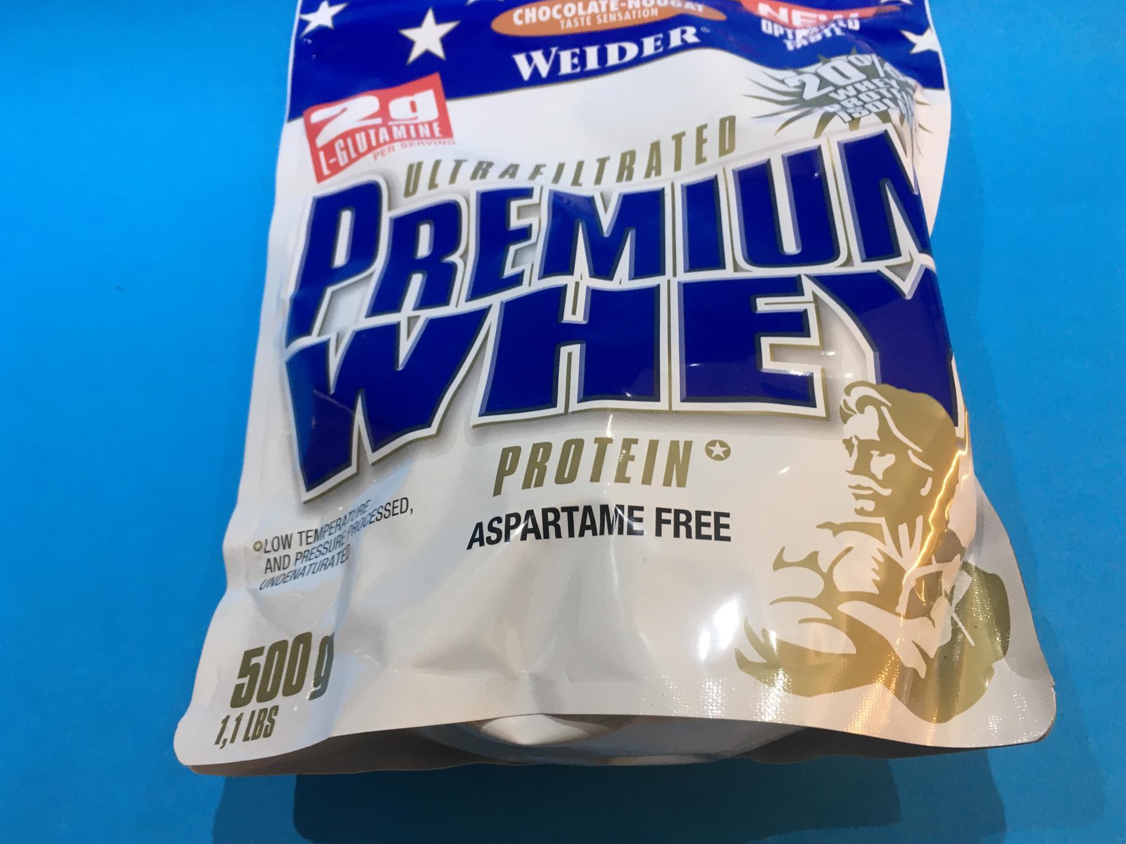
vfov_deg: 45.4
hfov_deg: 58.4
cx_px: 567
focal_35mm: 31
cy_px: 435
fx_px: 1008
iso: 32
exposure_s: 1/33
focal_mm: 4.15
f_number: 2.2
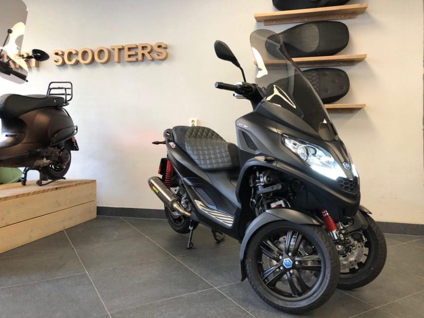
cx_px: 212
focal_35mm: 28
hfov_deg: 63.4
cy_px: 159
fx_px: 343
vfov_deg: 49.8
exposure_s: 1/25
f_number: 1.8
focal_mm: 4
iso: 32
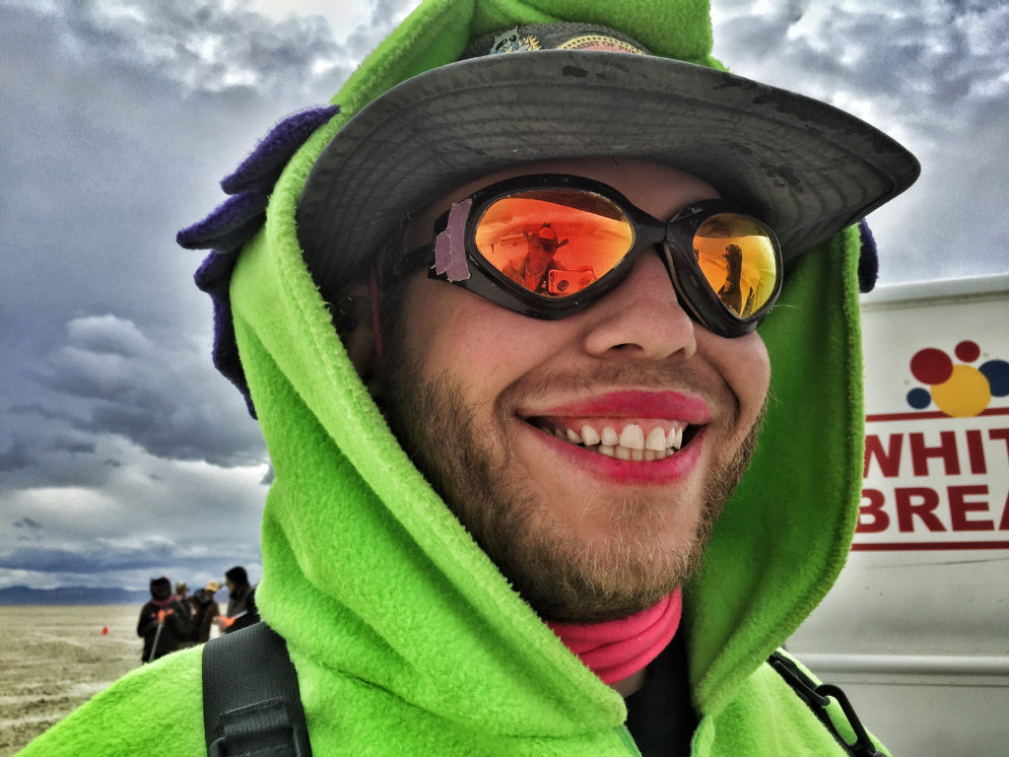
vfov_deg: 48.2
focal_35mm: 29
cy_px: 378
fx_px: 845
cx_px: 504
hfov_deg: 61.7
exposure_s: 1/2198
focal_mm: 4.15
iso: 32
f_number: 2.2
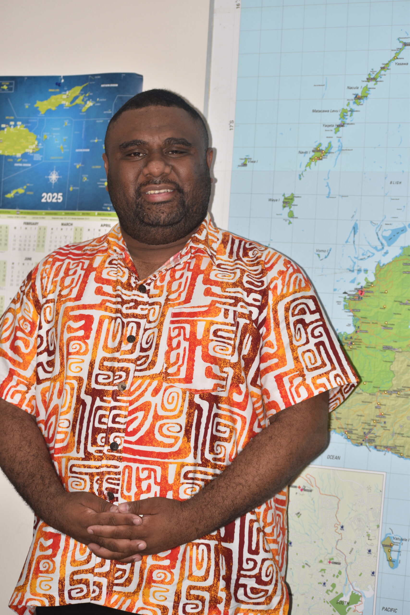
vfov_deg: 24.6
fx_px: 1409
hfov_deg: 16.6
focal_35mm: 82
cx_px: 205
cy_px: 308
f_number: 4
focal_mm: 55
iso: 100
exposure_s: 1/200
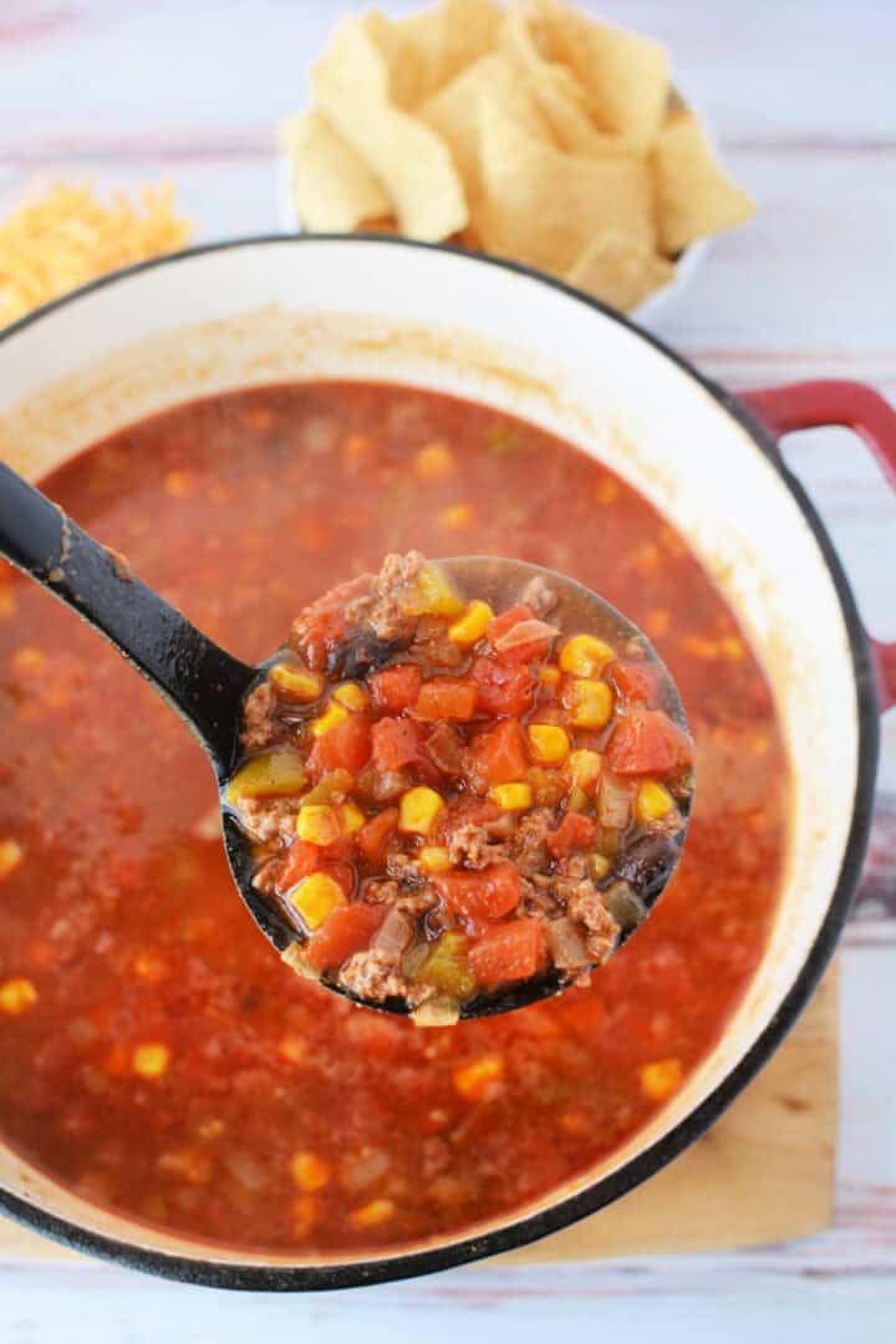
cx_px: 448
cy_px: 672
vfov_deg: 37.9
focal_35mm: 52
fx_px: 1960
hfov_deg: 25.8
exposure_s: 1/80
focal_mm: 35
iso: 400
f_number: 4.5
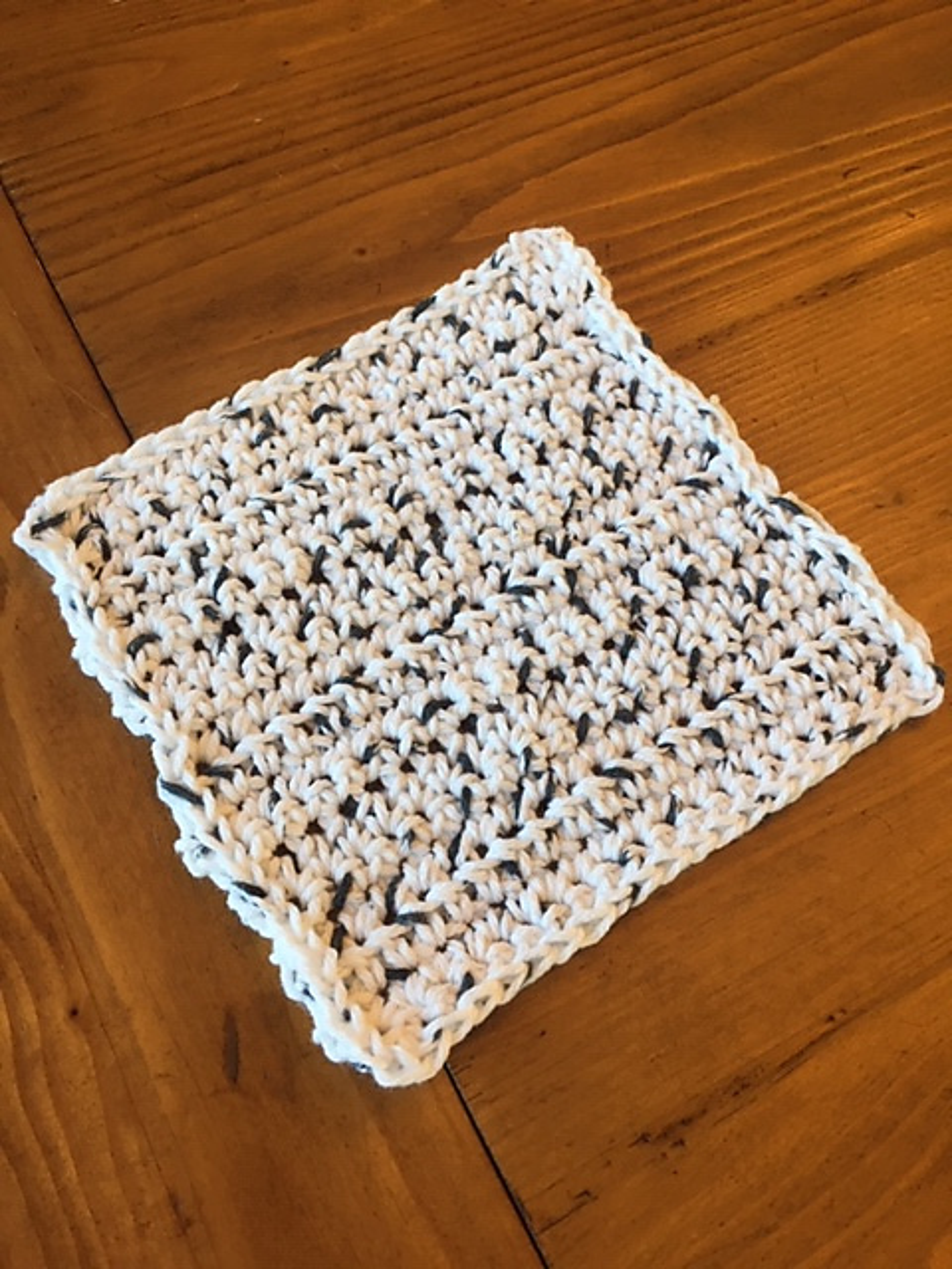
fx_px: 1063
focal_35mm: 29
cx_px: 476
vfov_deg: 61.7
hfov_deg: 48.2
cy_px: 634
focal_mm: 4.15
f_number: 2.2
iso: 32
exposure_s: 1/30
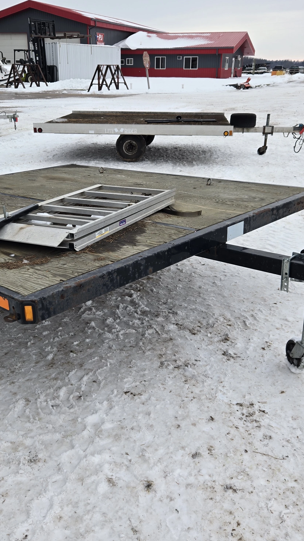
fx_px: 487
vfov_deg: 58.0
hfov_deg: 34.6
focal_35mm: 34
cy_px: 273
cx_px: 137
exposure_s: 1/285
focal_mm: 5.4
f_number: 1.8
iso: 25
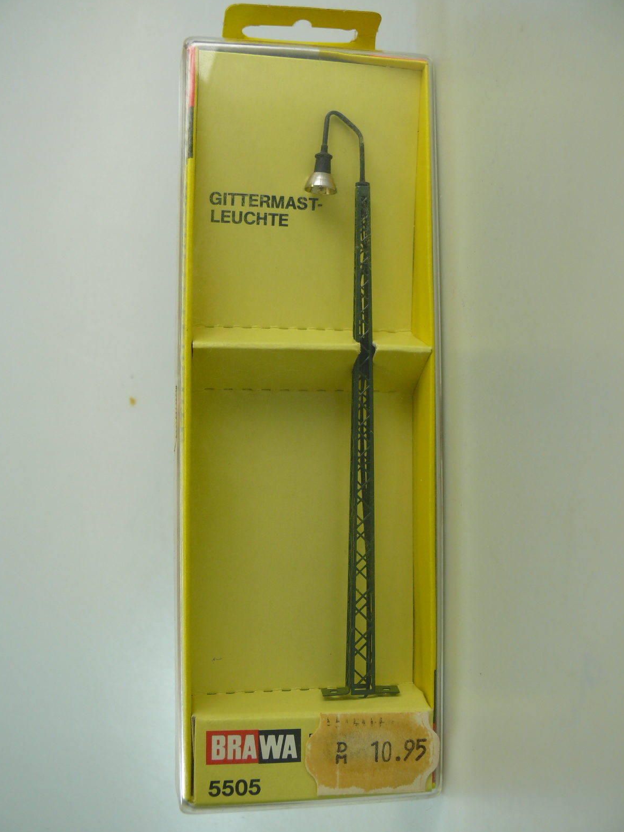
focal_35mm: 38
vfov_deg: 49.0
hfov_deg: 37.7
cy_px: 421
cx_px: 309
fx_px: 914
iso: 100
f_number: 3.2
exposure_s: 1/100
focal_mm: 7.9
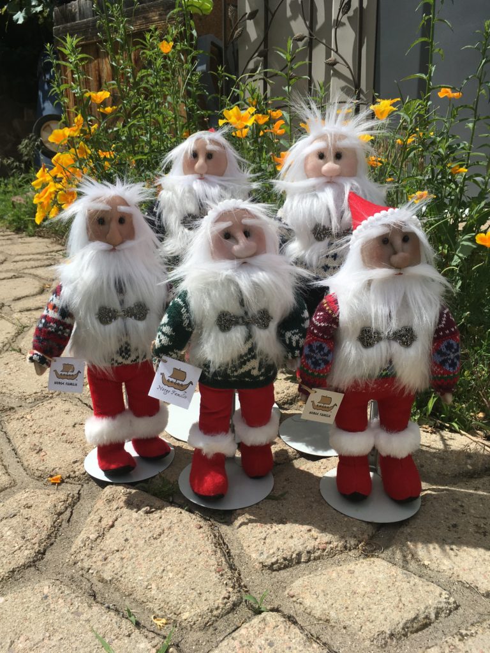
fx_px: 547
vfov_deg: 61.7
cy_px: 326
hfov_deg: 48.2
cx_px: 245
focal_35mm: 29
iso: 25
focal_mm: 4.15
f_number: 2.2
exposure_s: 1/2404
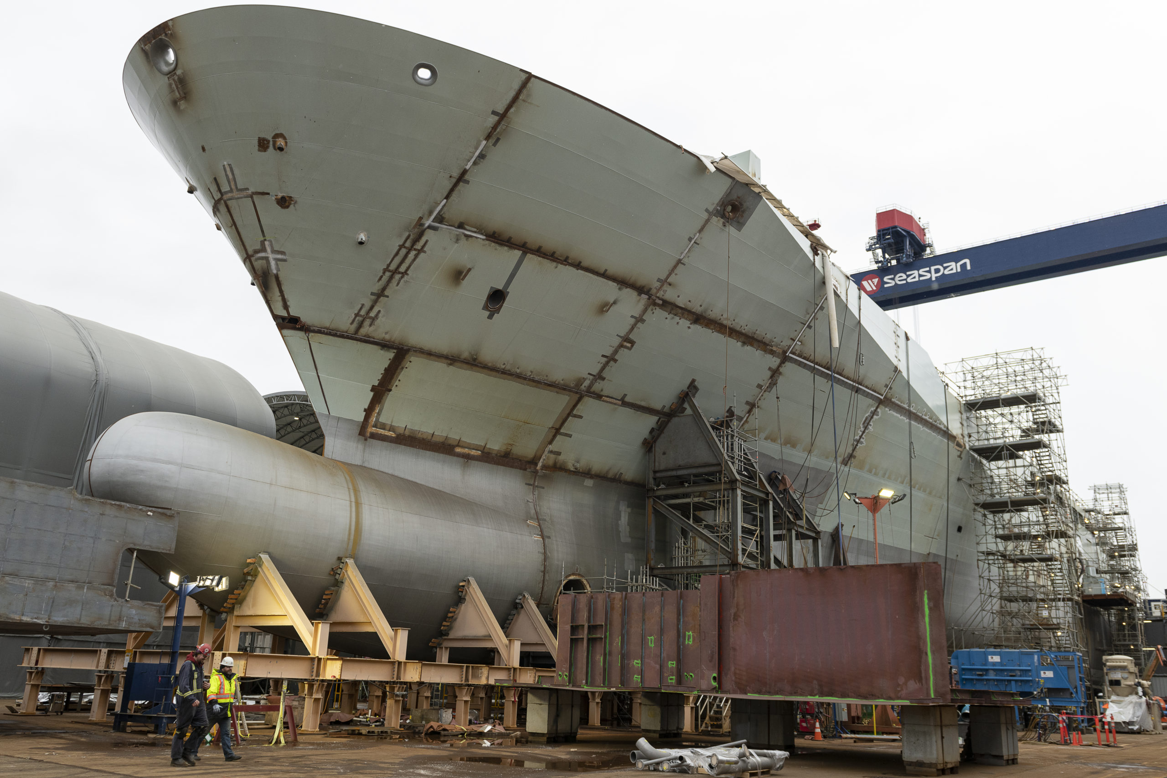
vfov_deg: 46.4
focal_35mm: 28
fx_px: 907
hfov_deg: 65.5
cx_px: 584
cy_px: 389
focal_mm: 24
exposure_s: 1/160
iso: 400
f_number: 4.5
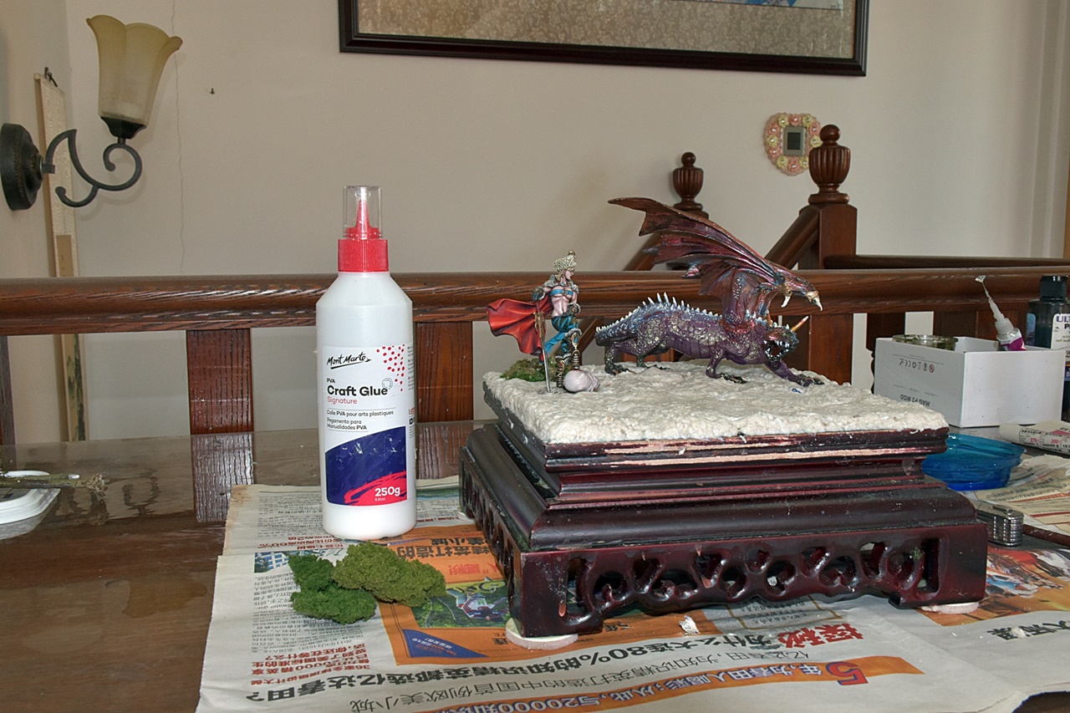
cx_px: 535
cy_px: 356
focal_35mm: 33
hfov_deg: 57.2
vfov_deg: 40.0
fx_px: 981
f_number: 18
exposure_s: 1/15
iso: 1600
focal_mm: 22
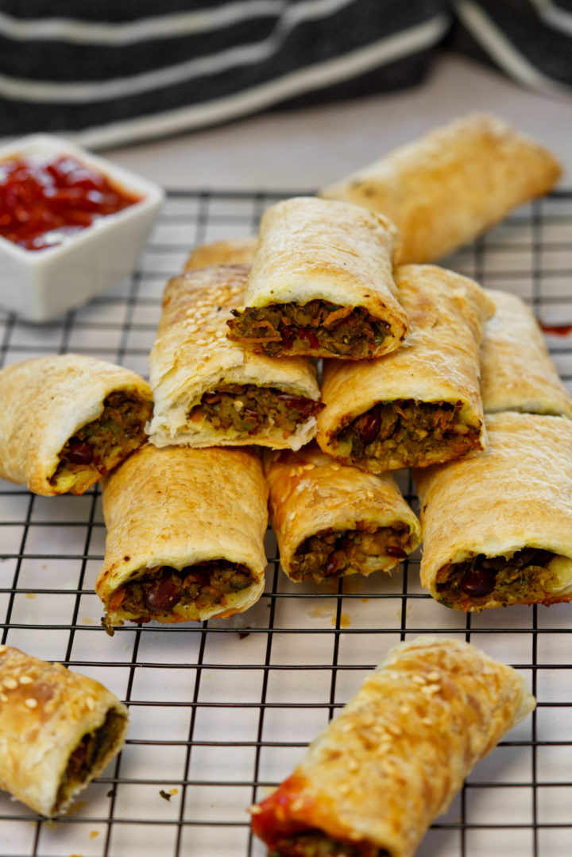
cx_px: 286
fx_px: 3213
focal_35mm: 135
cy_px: 428
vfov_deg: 15.2
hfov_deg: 10.2
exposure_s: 1/160
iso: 320
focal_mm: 90
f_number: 4
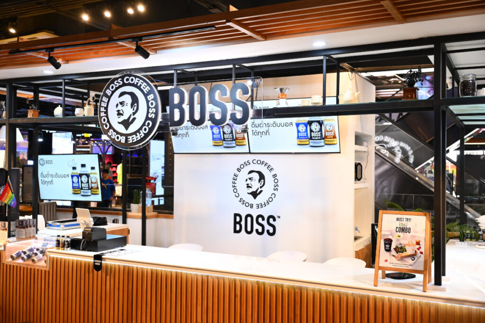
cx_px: 242
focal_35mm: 37
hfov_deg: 51.9
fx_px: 498
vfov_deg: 35.9
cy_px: 162
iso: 640
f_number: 2.8
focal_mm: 37
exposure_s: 1/125
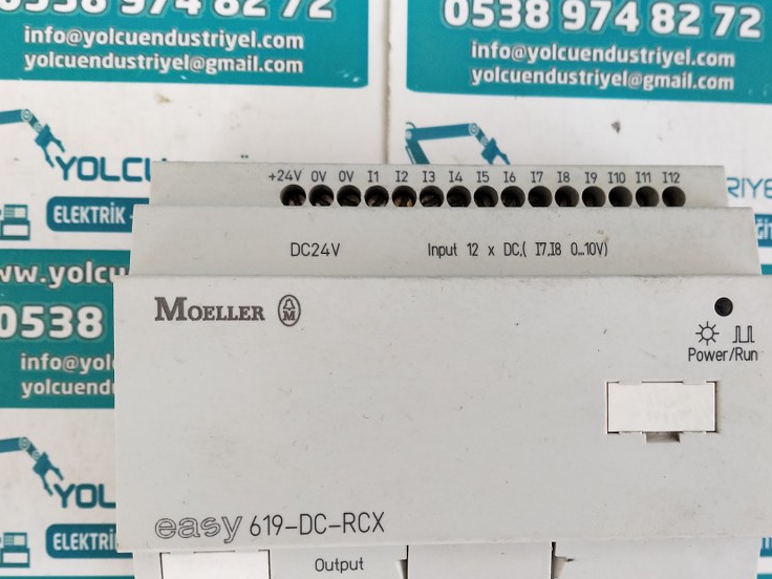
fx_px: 714
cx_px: 441
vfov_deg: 43.8
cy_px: 361
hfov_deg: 56.6
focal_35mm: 32
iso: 113
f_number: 1.7
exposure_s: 1/50
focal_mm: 3.99
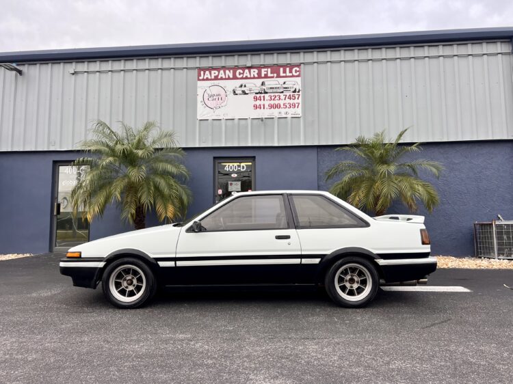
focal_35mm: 26
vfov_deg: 53.0
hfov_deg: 67.3
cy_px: 192
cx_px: 256
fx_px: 385
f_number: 1.5
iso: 40
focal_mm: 5.7
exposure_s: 1/293
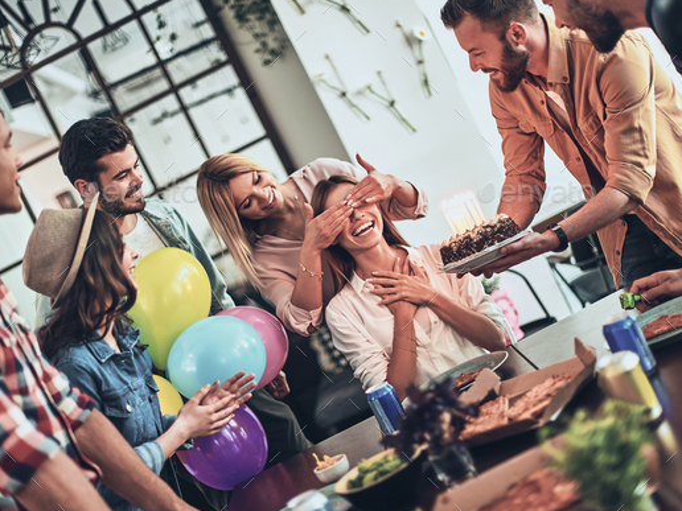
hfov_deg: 34.9
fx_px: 1084
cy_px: 254
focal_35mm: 55
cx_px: 334
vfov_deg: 26.6
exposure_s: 1/160
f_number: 1.4
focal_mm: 50
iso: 640
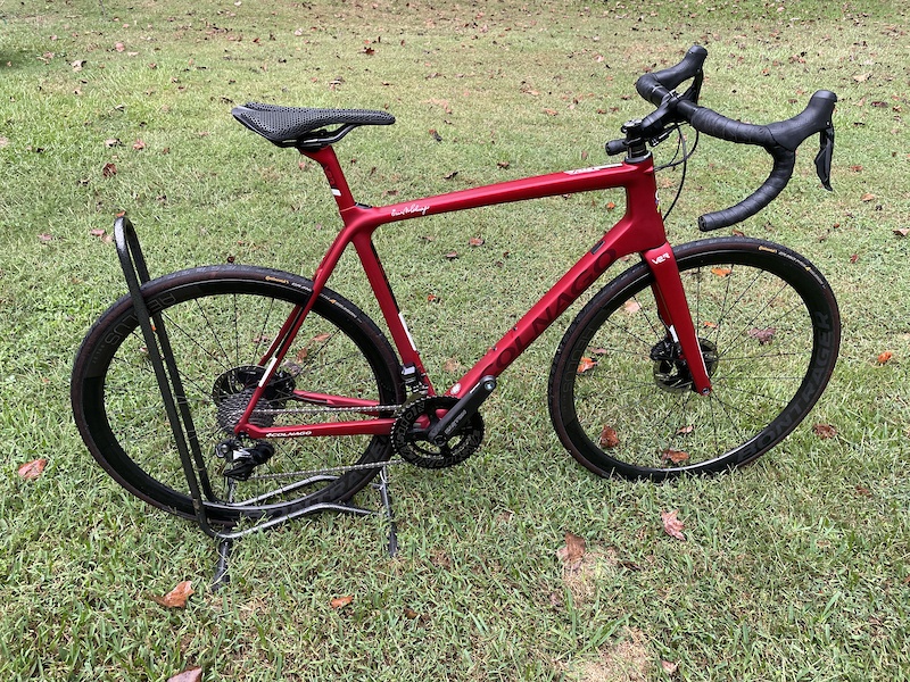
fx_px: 683
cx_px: 455
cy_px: 341
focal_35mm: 26
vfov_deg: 53.1
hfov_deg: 67.3
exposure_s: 1/121
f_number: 1.6
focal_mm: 4.2
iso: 125
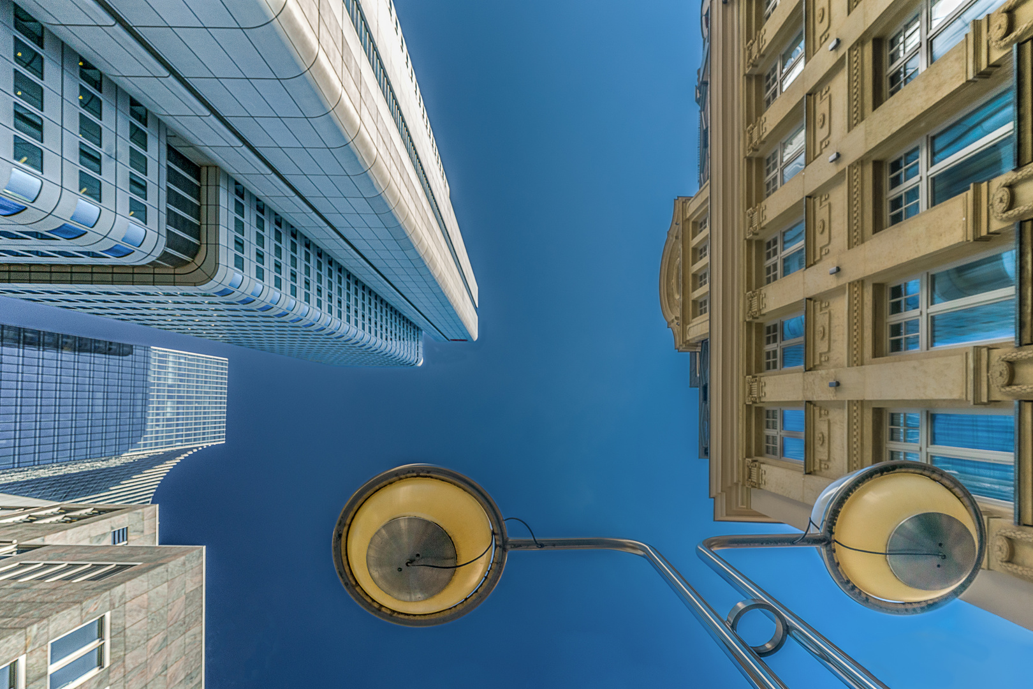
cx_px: 516
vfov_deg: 67.4
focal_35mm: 18
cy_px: 344
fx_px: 516
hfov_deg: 90.0
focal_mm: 18
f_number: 9
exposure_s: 1/200
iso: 250
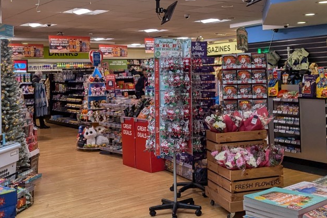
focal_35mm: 48
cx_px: 194
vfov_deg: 27.8
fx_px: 436
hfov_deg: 40.9
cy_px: 61
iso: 49
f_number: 1.85
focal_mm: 6.81
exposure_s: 1/262
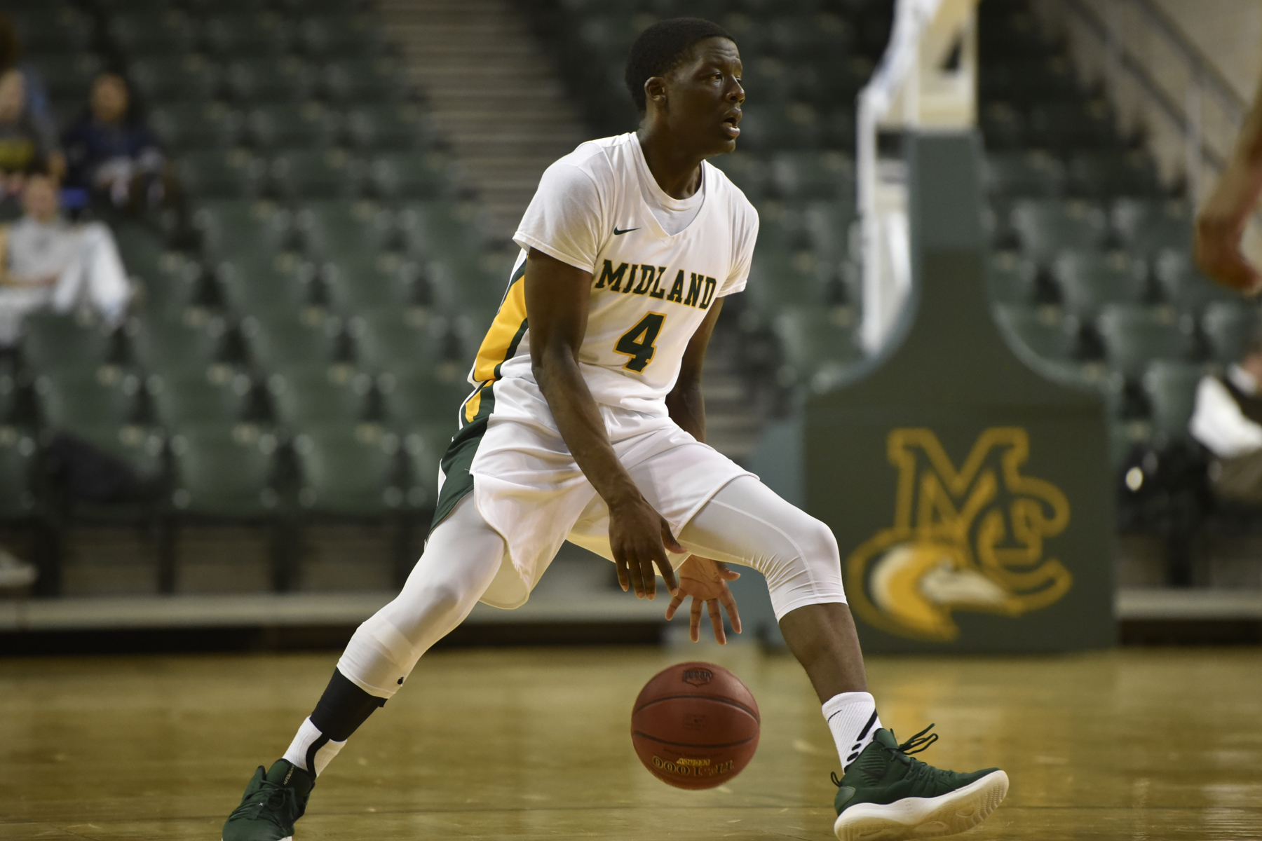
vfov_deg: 6.9
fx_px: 7011
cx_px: 631
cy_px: 420
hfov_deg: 10.3
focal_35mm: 200
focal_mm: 200
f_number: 2.8
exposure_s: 1/1250
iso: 4000
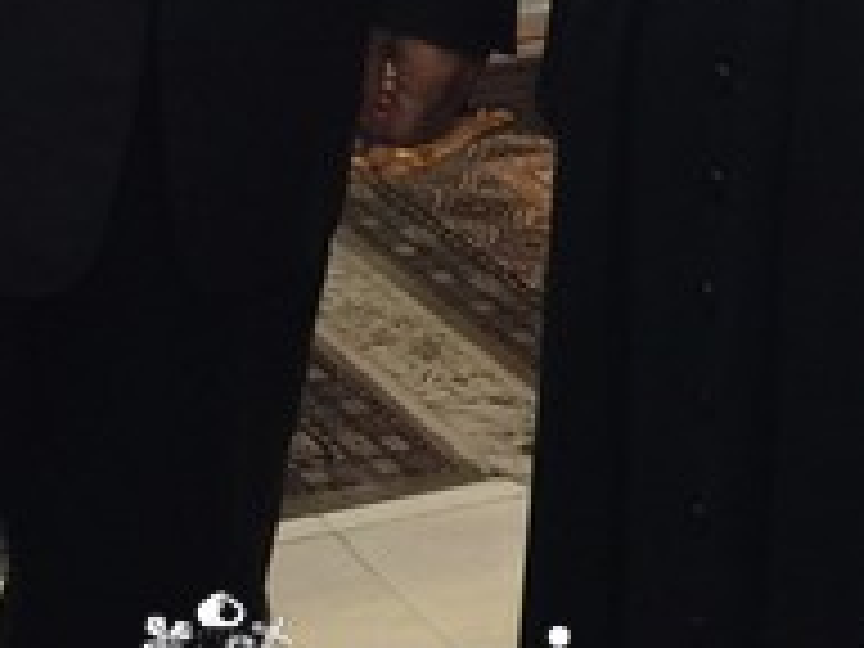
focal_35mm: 121
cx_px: -4
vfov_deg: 11.3
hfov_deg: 16.0
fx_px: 3020
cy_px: -554
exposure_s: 1/17
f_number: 2.2
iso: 64
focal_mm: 4.15
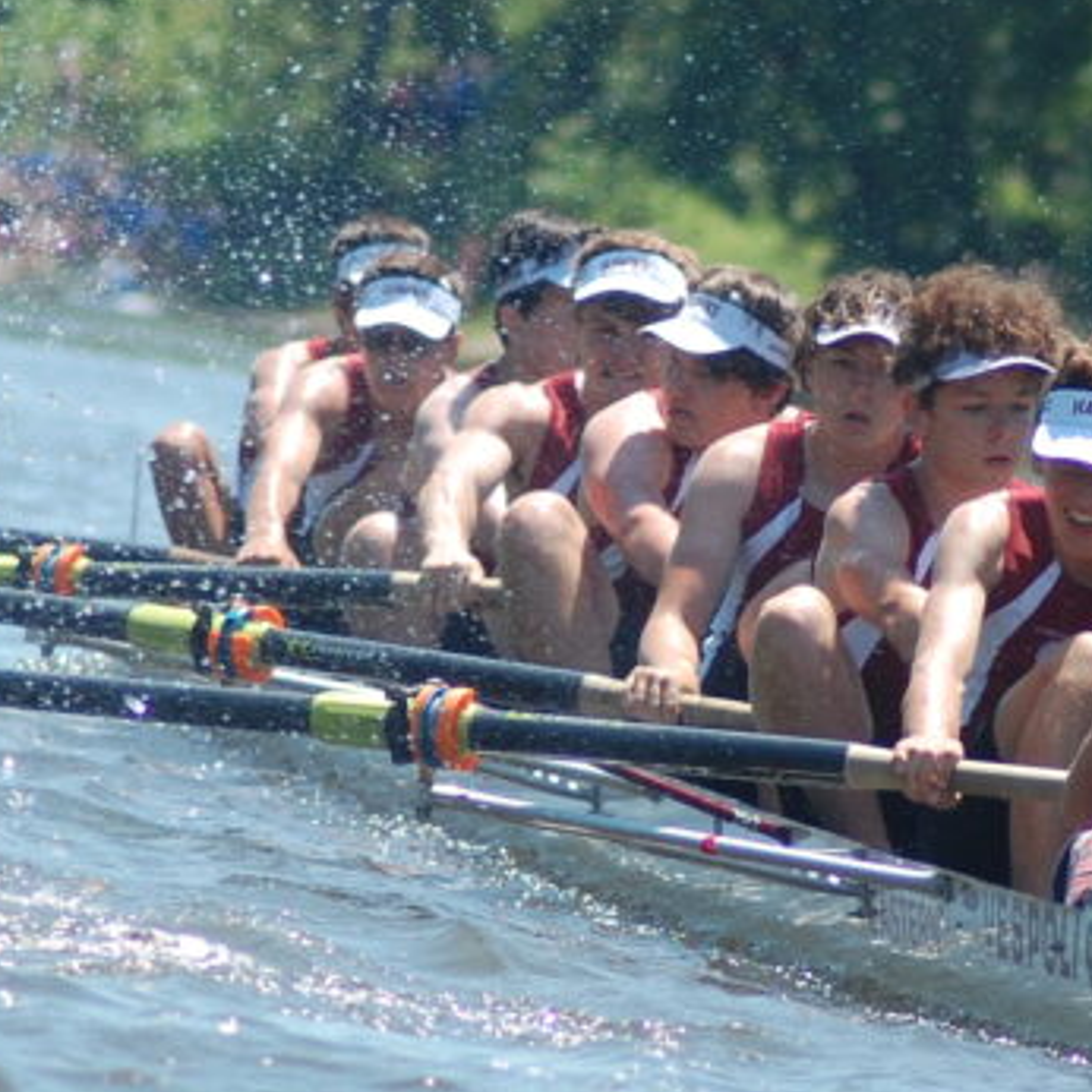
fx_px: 22842
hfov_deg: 2.7
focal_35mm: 640
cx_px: 761
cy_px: 702
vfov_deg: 2.7
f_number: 4.8
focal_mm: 170
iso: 320
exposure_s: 1/1000
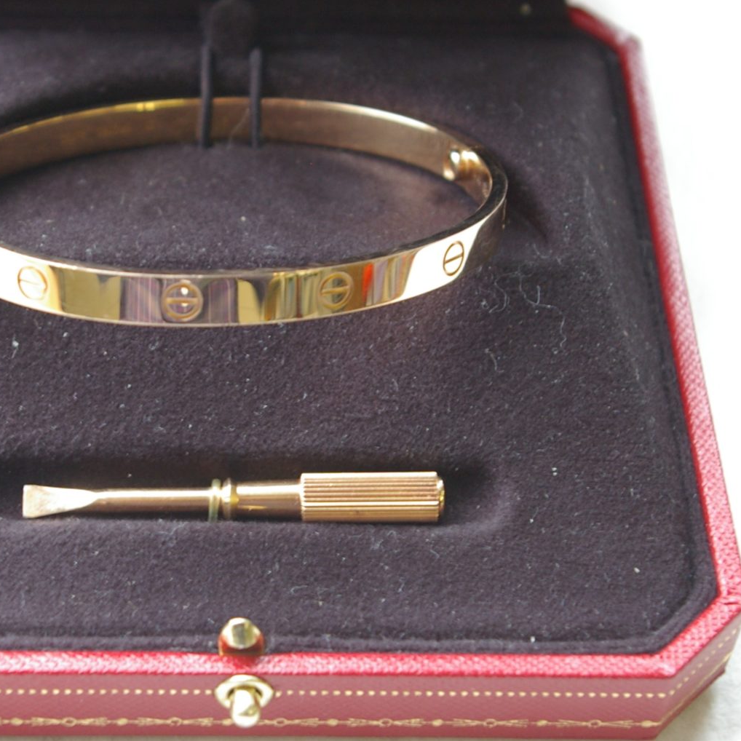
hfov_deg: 23.5
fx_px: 1768
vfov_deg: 23.7
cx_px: 225
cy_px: 371
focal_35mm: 73
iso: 400
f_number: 6.7
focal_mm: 38
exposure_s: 1/15
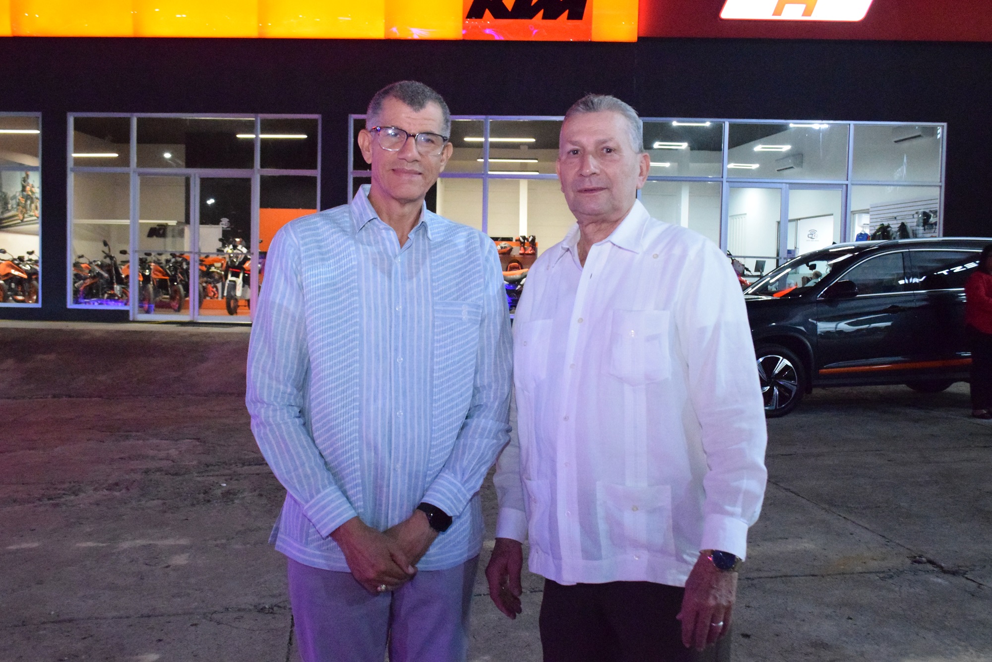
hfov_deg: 53.1
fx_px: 992
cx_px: 496
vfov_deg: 36.9
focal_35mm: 36
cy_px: 331
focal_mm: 24
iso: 12800
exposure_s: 1/60
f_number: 6.3
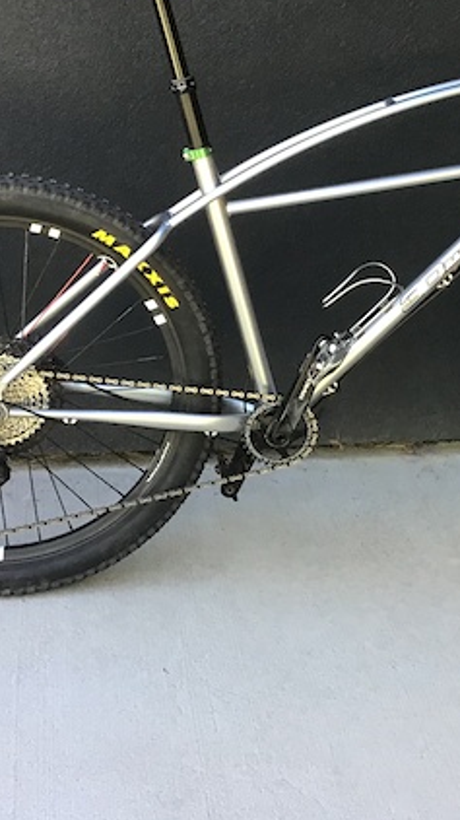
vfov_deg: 32.8
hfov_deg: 18.7
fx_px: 1389
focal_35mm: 64
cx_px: 334
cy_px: 336
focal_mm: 3.3
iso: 32
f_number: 2.4
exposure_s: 1/30
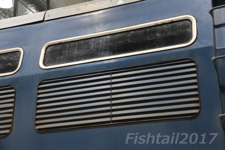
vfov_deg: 21.9
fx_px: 387
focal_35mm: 62
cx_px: 112
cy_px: 75
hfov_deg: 32.4
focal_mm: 62
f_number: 6.3
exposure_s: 1/50
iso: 3200
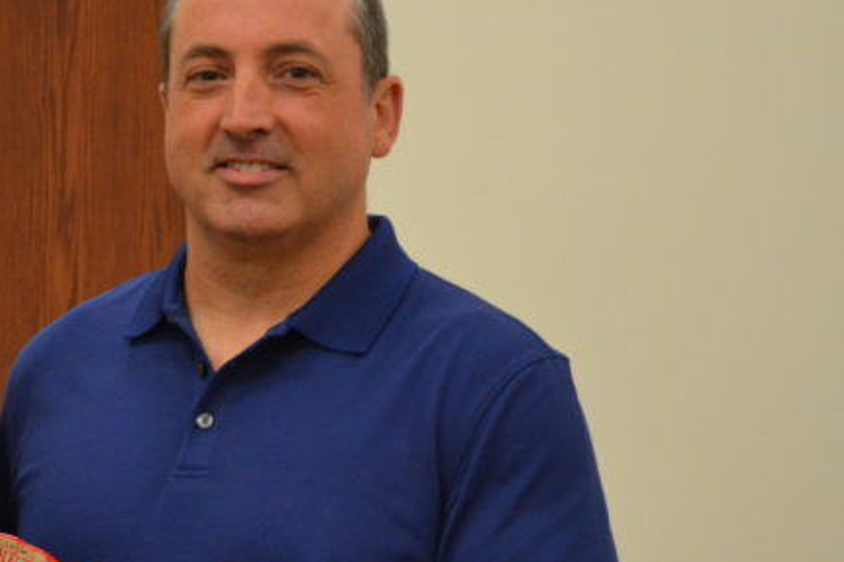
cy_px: 337
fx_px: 3984
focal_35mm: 170
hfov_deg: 11.9
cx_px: -25
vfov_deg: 8.1
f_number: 5.3
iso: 1400
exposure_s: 1/60
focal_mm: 48
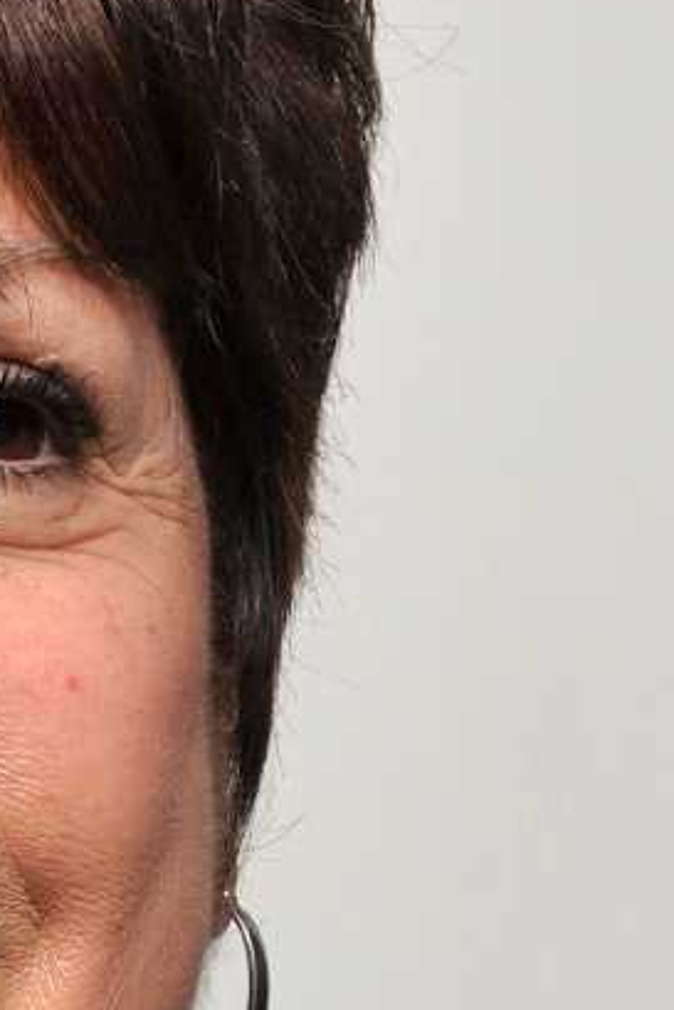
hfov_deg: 4.6
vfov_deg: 6.8
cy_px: 1030
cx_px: -388
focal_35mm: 300
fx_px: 8417
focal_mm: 60
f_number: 10
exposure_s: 1/125
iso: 100
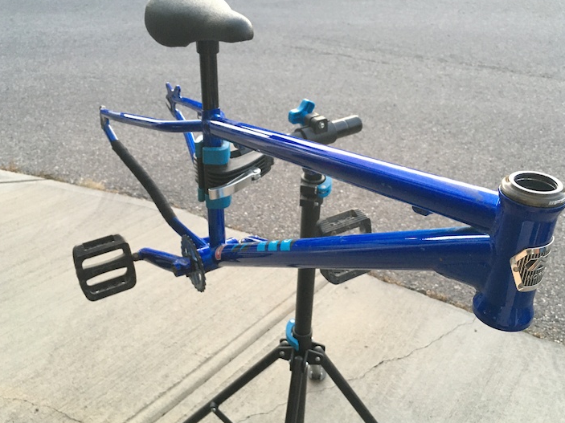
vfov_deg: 42.9
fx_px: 539
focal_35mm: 33
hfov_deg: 55.3
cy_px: 204
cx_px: 298
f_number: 2.2
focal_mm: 4.15
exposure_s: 1/30
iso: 160
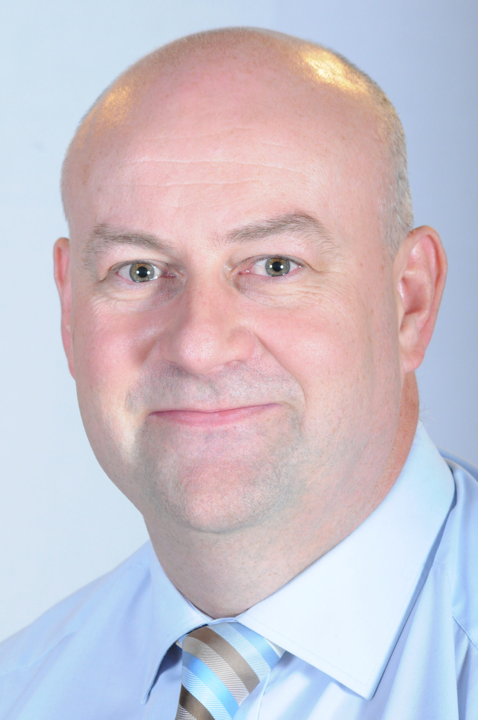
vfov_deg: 8.1
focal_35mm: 255
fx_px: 5092
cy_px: 360
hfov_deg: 5.4
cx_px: 239
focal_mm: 170
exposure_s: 1/250
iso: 2000
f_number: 10
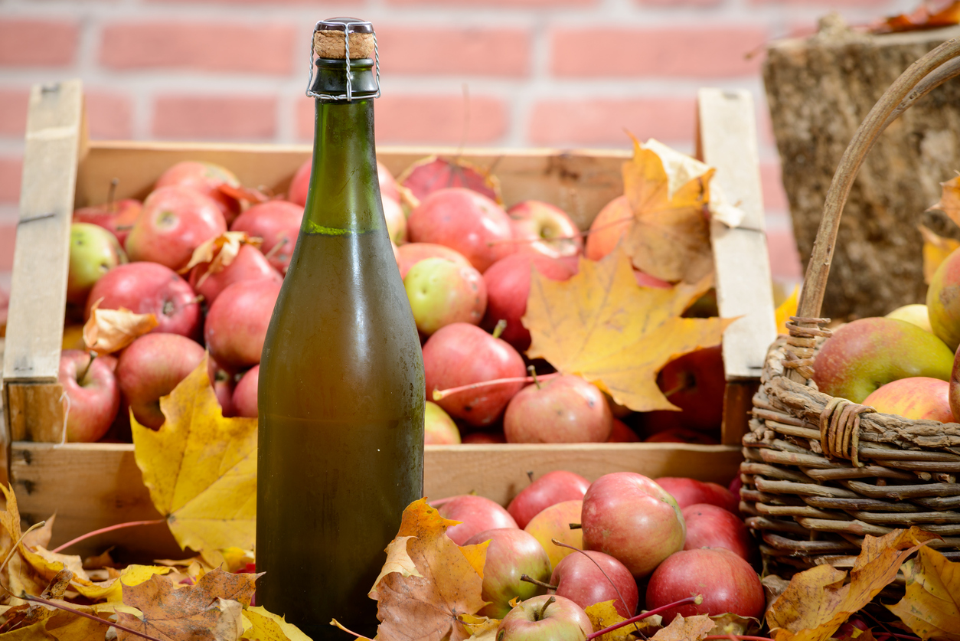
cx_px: 480
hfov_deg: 12.8
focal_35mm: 160
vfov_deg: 8.6
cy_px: 320
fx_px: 4268
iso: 100
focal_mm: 160
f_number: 9
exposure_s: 1/160
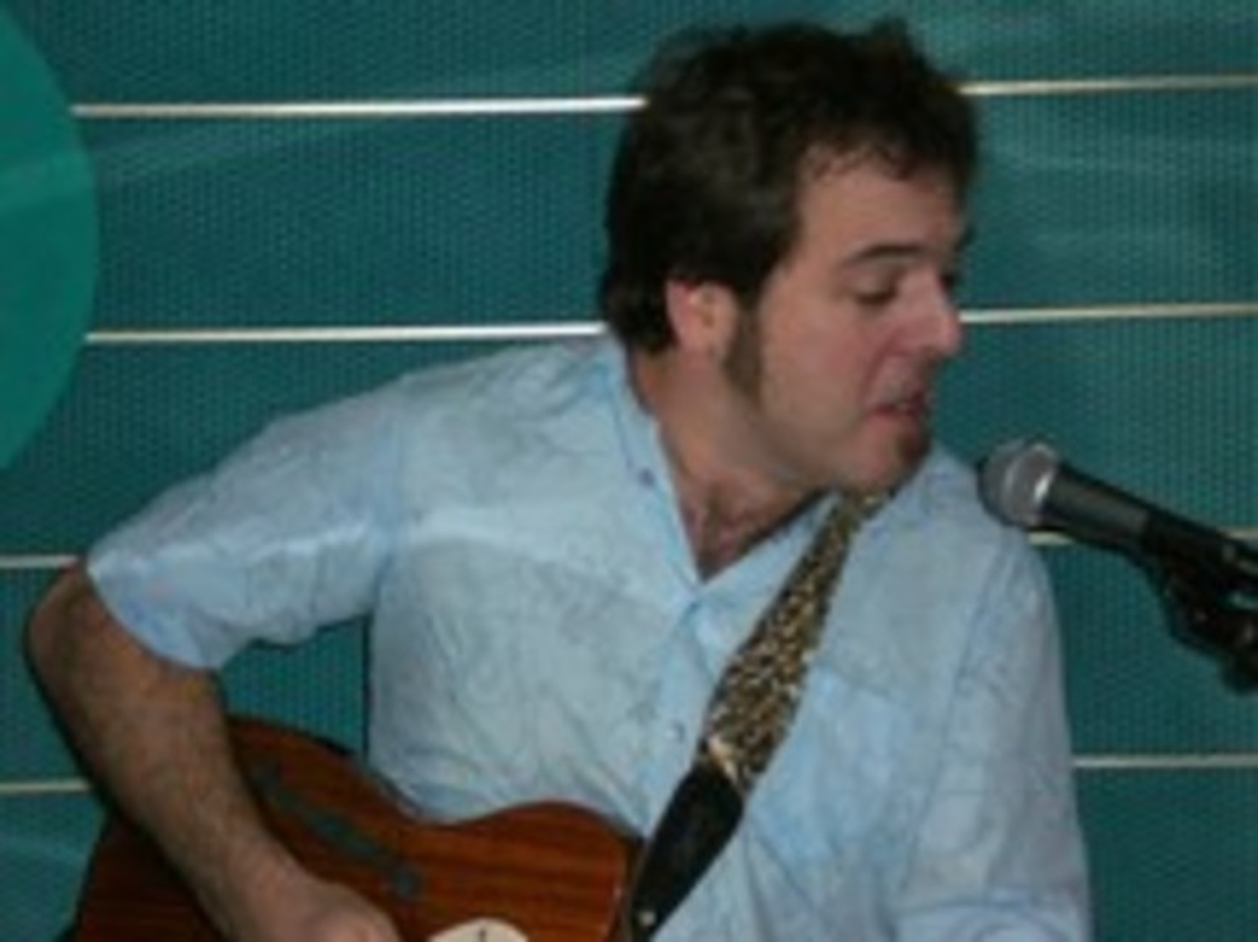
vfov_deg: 13.0
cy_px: 471
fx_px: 4140
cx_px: 629
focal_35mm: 114
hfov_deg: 17.3
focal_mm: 18.9
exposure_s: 1/60
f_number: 5.9
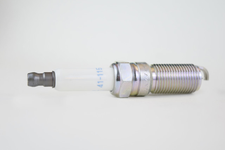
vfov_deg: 18.9
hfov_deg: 28.1
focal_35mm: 72
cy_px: 75
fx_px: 450
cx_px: 112
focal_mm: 48
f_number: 5.3
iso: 720
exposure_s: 1/60
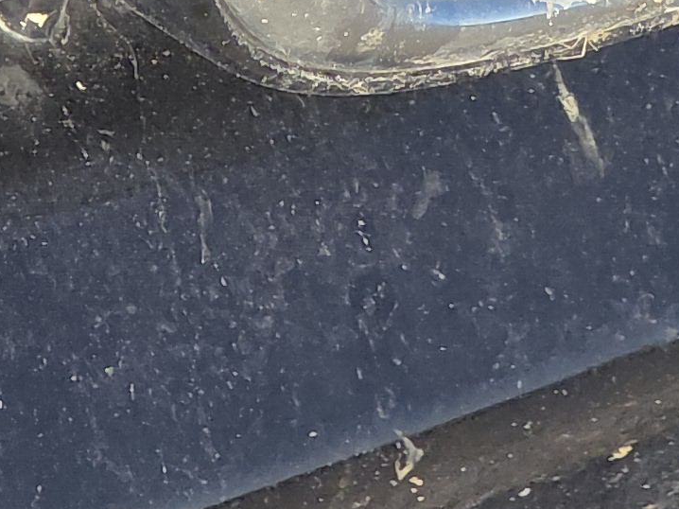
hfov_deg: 3.1
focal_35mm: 641
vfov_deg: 2.3
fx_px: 12569
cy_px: -713
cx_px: 783
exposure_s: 1/553
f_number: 3.4
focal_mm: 18.6
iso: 64
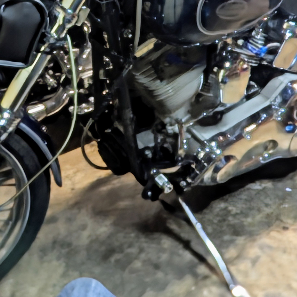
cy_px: 56
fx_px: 456
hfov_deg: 35.9
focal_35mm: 47
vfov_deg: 34.8
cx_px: 118
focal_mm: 6.81
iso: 299
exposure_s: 1/24
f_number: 1.85
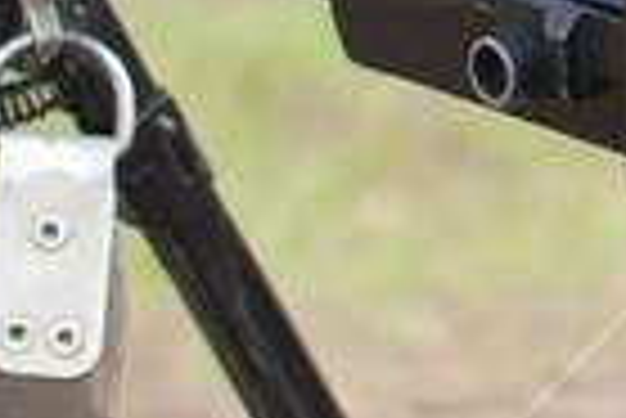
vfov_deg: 3.5
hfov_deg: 5.2
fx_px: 6731
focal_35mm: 387
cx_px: 1178
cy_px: -236
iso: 200
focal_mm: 35
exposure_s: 1/1000
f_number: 3.2
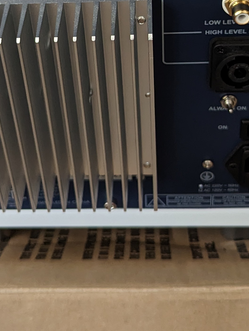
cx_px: 117
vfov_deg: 26.7
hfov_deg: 21.1
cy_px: 30
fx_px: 670
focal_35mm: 70
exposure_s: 1/107
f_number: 1.85
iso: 1448
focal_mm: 6.81
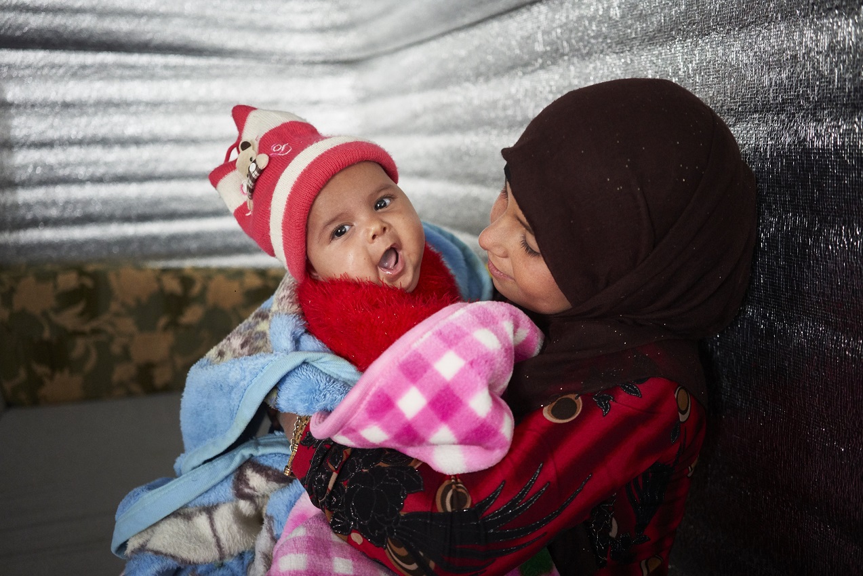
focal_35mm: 35
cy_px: 288
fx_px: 839
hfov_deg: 54.4
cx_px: 432
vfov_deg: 37.9
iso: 3200
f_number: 2.8
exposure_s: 1/200
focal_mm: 35
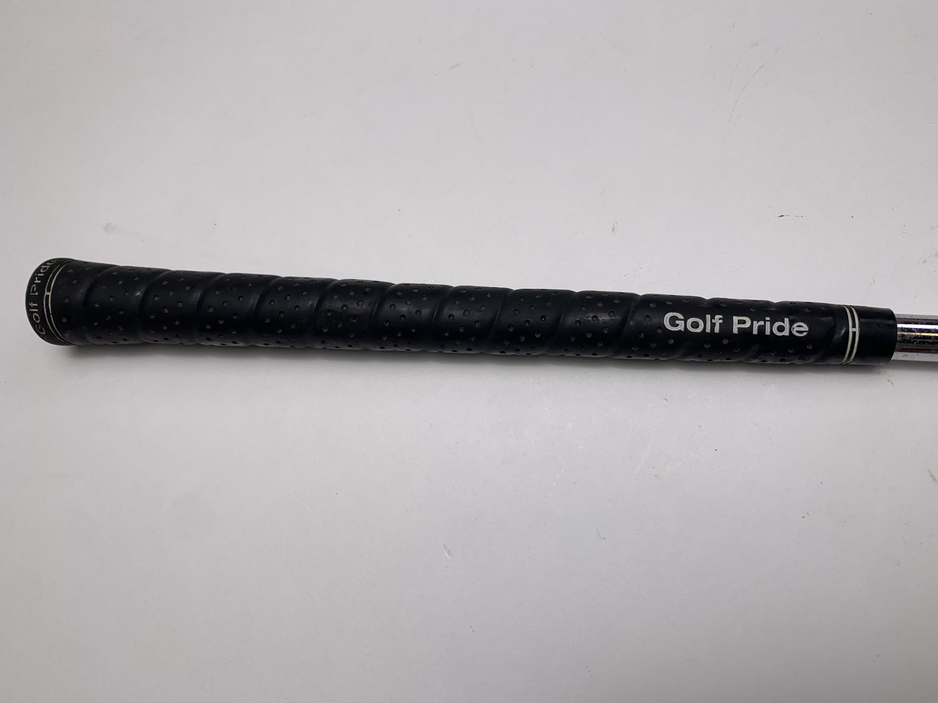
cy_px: 352
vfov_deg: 53.1
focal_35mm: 26
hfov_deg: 67.3
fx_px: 705
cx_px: 469
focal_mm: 4.25
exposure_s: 1/911
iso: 25
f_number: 1.8
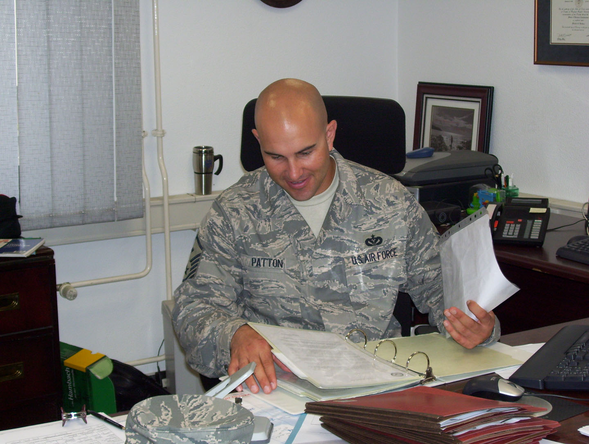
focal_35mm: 70
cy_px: 222
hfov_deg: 27.7
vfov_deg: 21.1
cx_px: 294
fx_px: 1193
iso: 160
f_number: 4
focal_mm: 11.6
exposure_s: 1/80
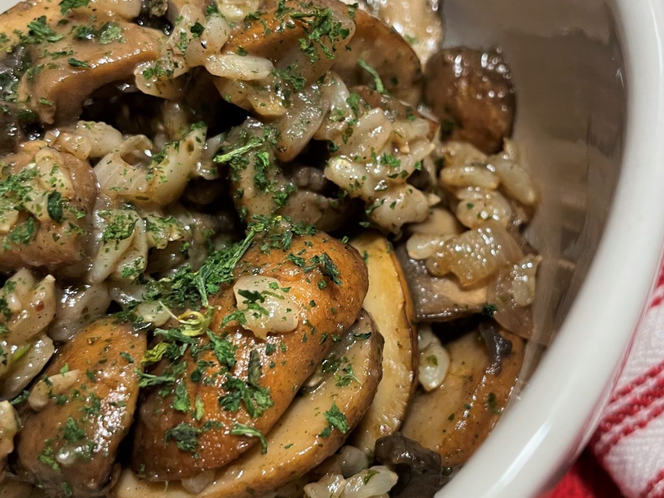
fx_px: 499
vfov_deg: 53.1
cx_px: 332
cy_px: 249
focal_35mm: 26
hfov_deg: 67.3
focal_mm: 4.2
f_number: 1.6
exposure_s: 1/60
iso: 100
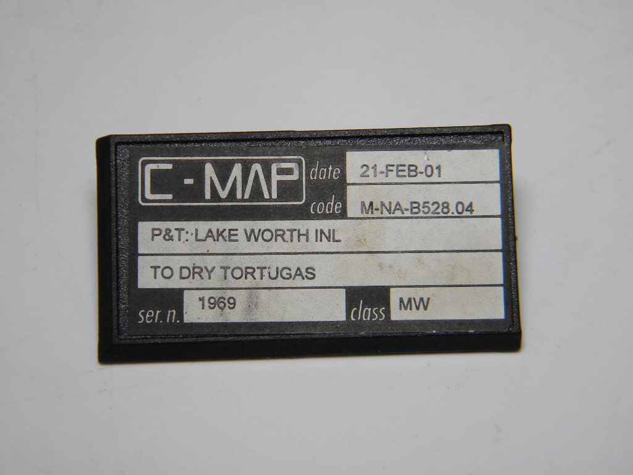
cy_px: 238
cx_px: 316
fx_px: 1518
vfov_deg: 17.8
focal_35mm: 83
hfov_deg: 23.6
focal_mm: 15.1
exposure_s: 1/134
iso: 80
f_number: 4.5
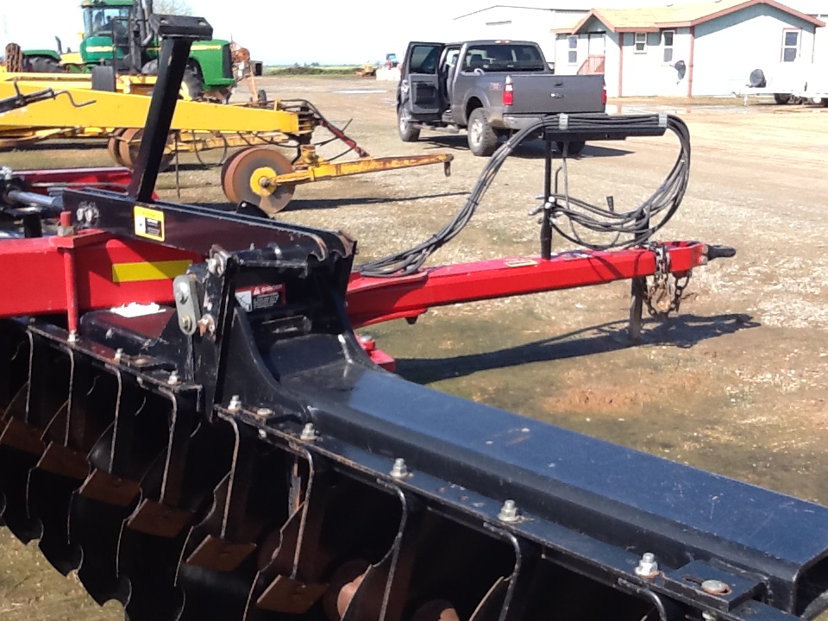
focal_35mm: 44
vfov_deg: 32.9
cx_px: 414
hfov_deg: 42.9
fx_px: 1052
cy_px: 310
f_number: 2.4
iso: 40
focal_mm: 2.03
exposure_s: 1/668
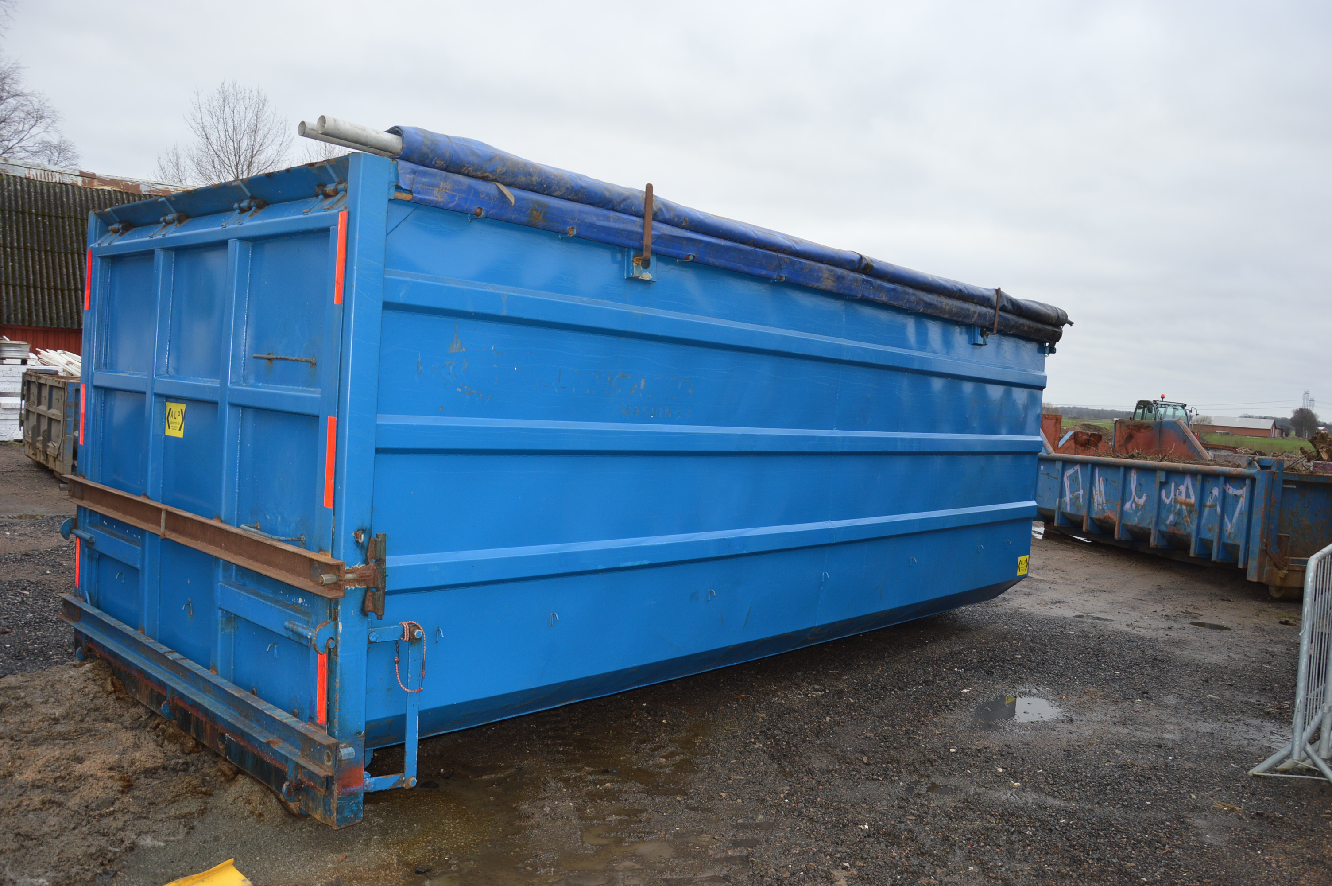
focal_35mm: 27
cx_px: 666
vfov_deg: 47.8
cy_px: 443
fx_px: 998
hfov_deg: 67.4
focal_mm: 18
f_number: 4
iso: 220
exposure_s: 1/125
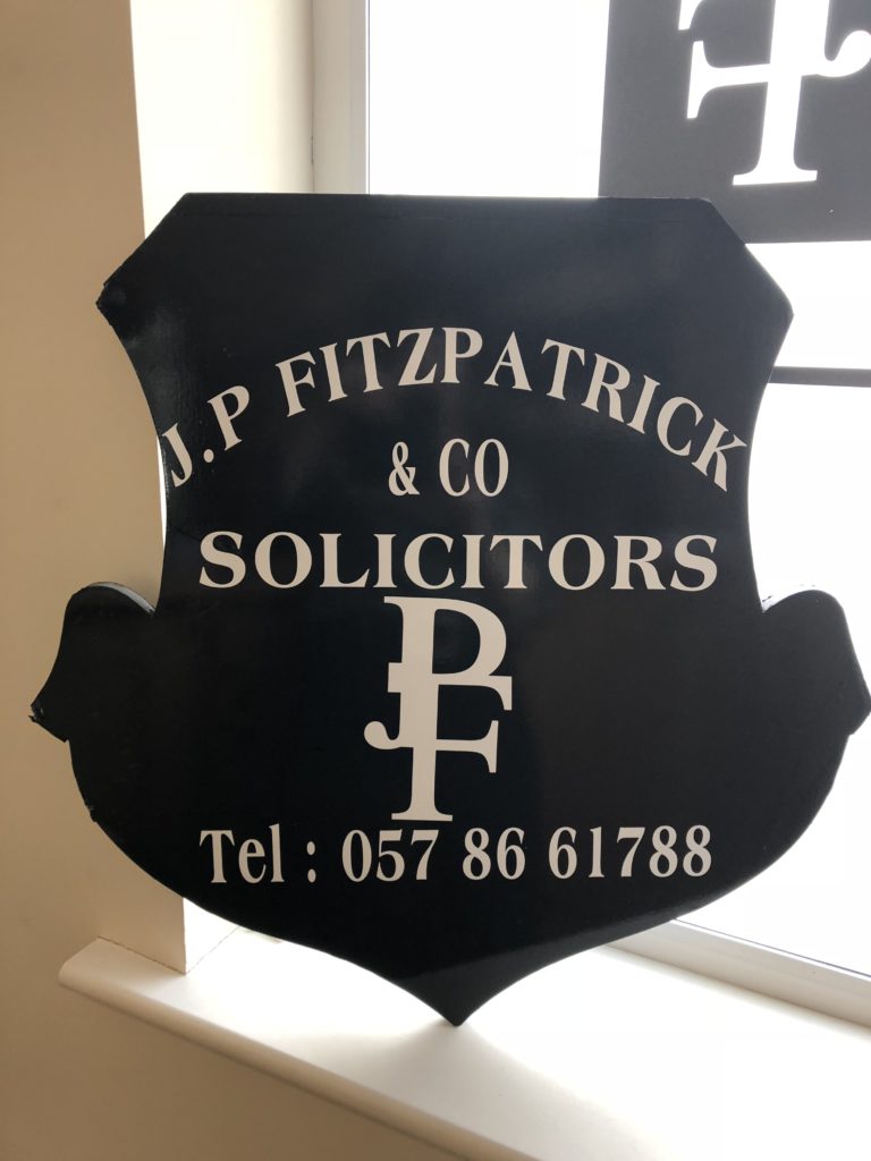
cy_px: 580
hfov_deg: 49.7
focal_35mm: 28
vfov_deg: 63.4
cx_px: 436
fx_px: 939
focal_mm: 3.99
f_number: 1.8
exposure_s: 1/33
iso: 25
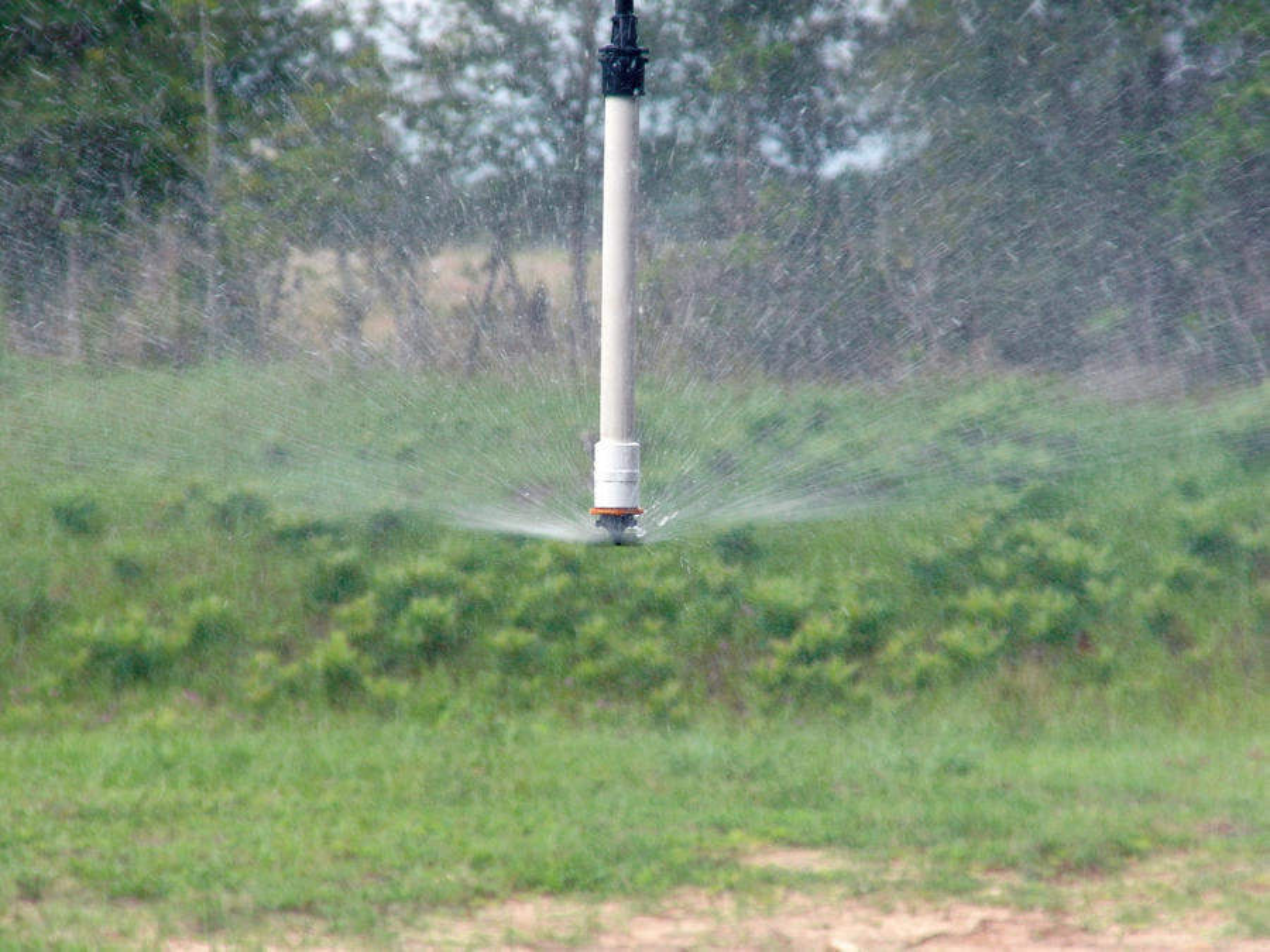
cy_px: 476
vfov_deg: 5.5
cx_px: 635
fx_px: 9979
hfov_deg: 7.3
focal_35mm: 272
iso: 100
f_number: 7.2
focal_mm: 48.1
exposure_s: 1/160
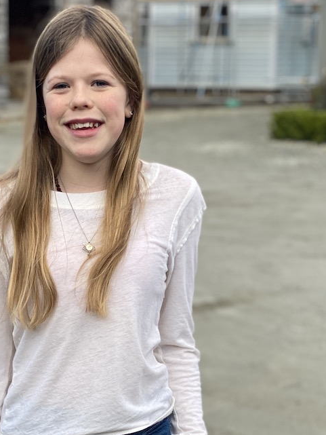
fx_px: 1356
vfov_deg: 17.9
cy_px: 411
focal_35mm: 108
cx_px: 114
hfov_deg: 13.7
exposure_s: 1/192
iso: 20
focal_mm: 6
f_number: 2
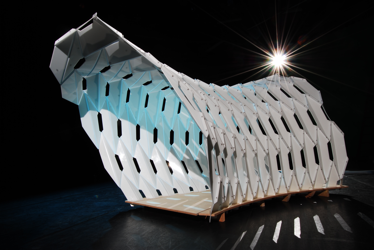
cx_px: 187
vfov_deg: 48.0
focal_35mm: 27
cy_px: 125
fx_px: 281
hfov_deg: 67.3
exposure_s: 8
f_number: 22
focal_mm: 18
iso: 100
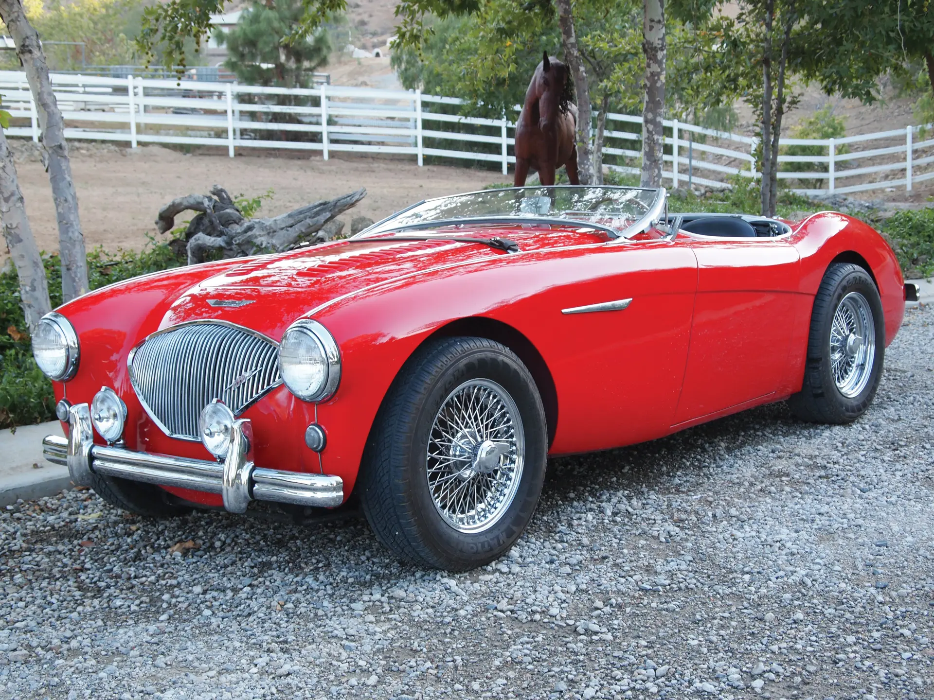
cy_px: 350
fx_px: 1349
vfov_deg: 29.1
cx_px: 467
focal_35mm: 50
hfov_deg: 38.2
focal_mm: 25
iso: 200
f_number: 4.5
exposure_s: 1/80
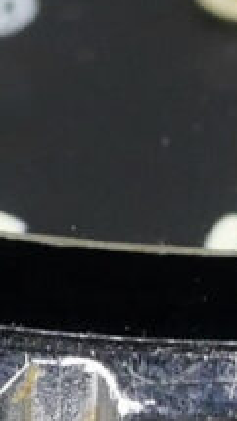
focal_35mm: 623
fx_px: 6957
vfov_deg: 3.5
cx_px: 282
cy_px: 164
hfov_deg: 2.0
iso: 800
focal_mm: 30
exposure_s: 1/60
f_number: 7.1
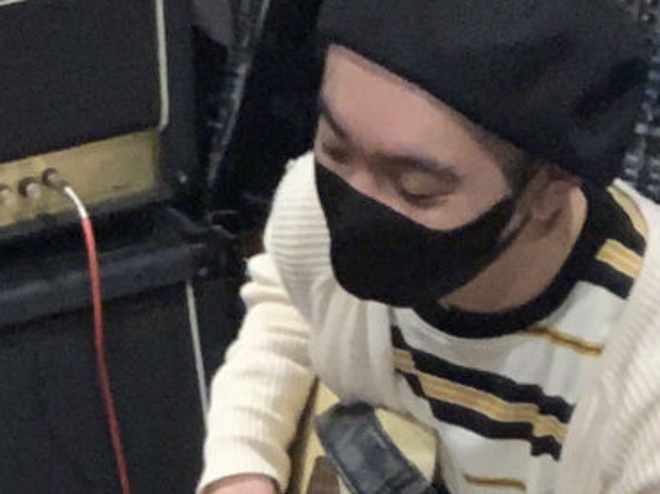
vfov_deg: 10.6
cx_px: 48
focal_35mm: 133
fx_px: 2534
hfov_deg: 14.7
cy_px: 794
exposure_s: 1/30
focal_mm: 2.87
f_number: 2.2
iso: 200
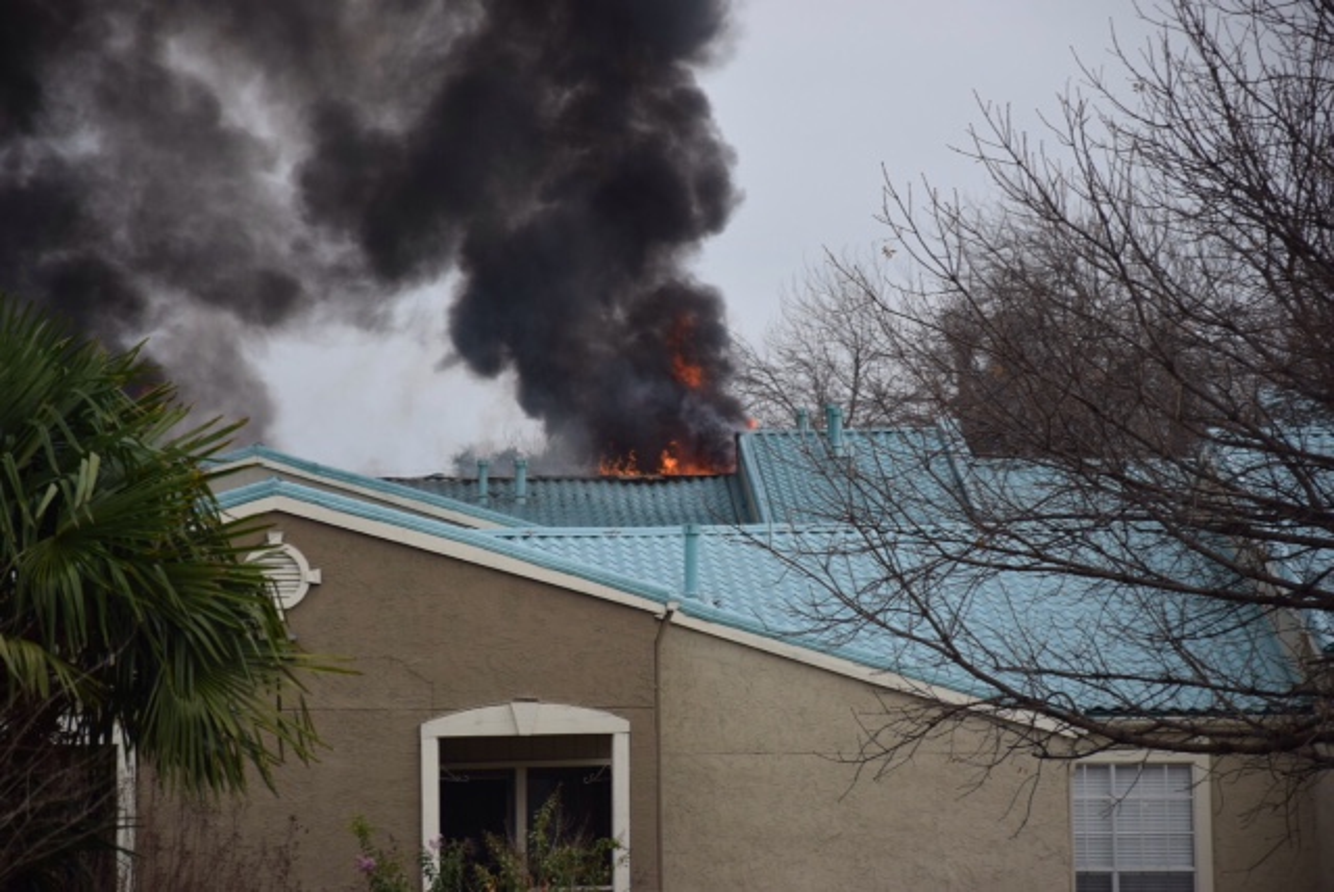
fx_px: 7789
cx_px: 667
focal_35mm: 210
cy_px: 446
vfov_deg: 6.6
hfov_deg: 9.8
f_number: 5.6
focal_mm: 140
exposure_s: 1/1600
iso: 400
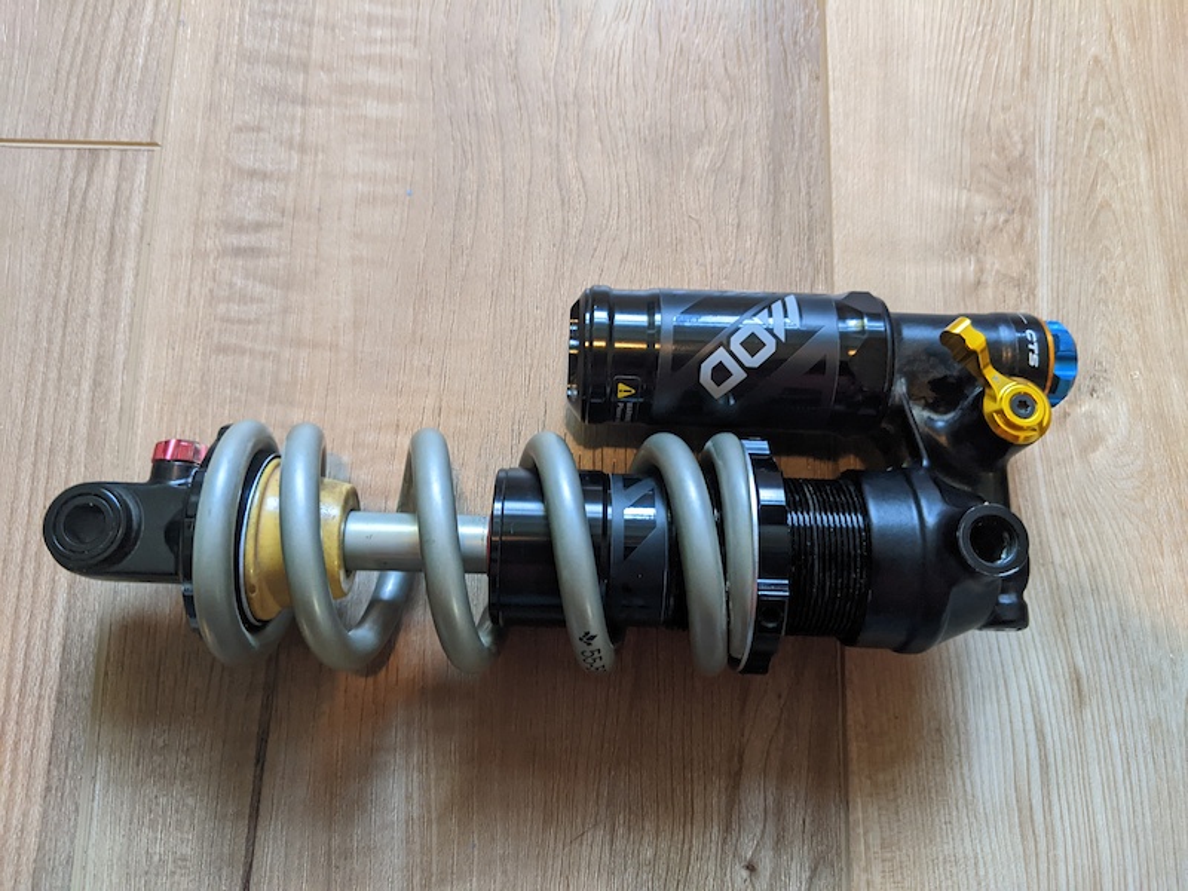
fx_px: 927
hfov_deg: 65.3
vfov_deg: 51.4
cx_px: 594
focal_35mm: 27
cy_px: 446
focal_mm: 4.44
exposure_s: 1/24
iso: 428
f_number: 1.8
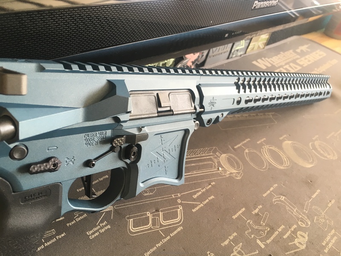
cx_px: 170
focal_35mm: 29
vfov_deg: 48.2
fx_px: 286
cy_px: 128
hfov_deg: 61.7
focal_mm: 4.15
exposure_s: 1/30
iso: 25
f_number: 2.2
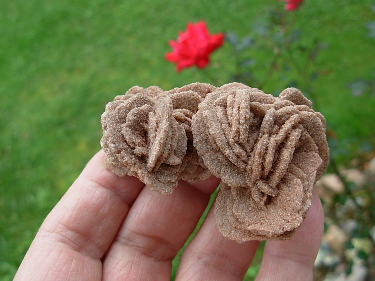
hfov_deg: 49.0
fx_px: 412
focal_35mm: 38
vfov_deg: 37.7
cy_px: 140
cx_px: 188
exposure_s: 1/235
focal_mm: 6.3
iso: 50
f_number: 2.9
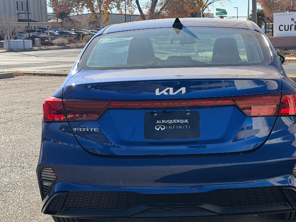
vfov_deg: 21.6
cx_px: 187
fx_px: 581
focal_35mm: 68
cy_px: 119
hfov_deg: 28.4
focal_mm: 6.76
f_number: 1.78
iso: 100
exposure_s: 1/3096
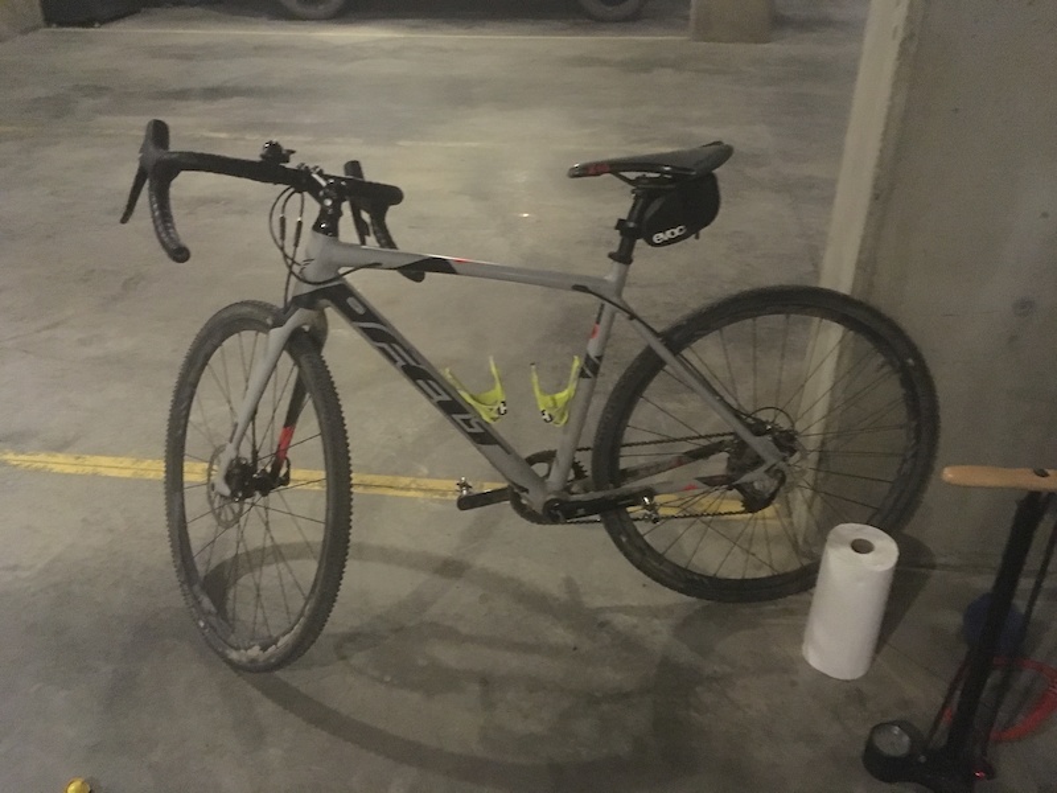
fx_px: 886
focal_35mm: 29
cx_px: 528
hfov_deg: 61.7
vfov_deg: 48.2
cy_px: 396
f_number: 2.2
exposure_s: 1/15
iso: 800
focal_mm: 4.15
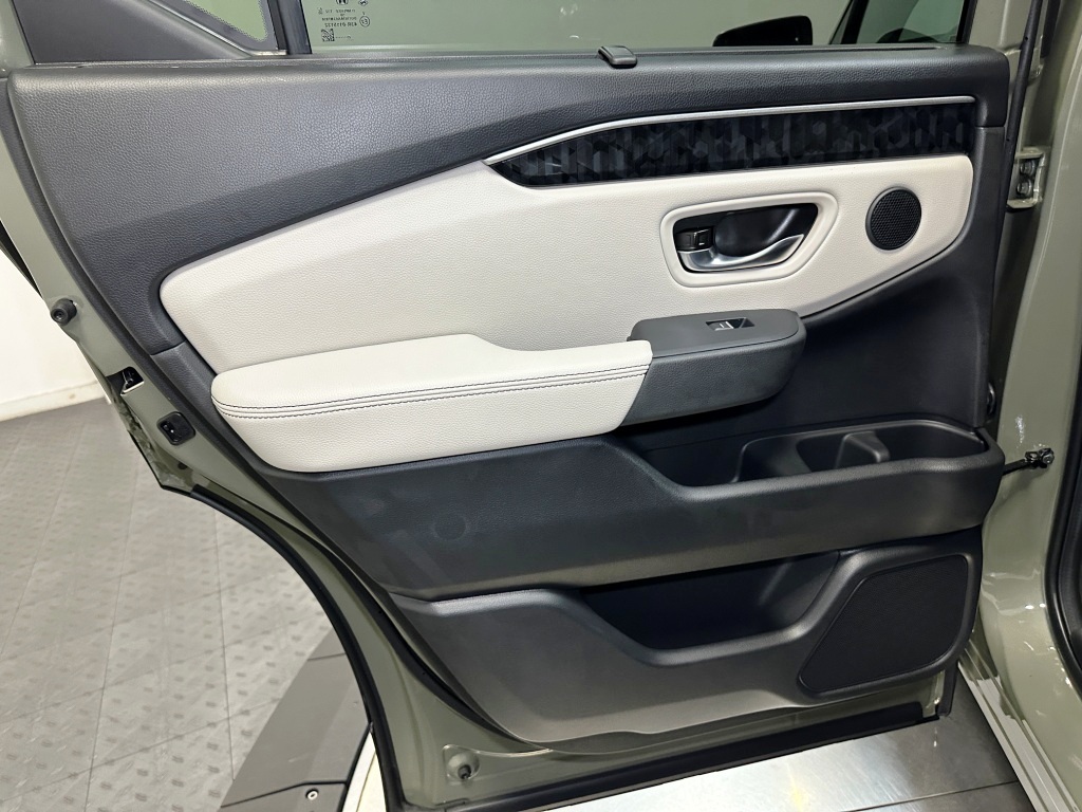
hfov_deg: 71.6
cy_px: 406
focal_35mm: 24
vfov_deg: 56.8
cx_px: 541
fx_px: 750
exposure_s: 1/60
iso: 400
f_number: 1.78
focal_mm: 6.86
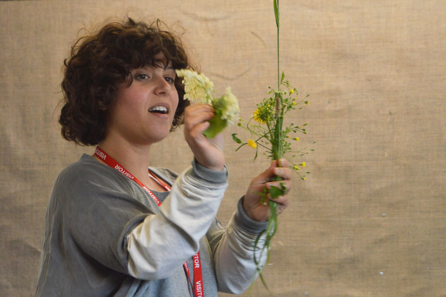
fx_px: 1021
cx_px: 223
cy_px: 148
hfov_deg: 24.6
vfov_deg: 16.5
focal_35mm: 82
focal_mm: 55
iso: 400
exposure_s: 1/60
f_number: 5.6
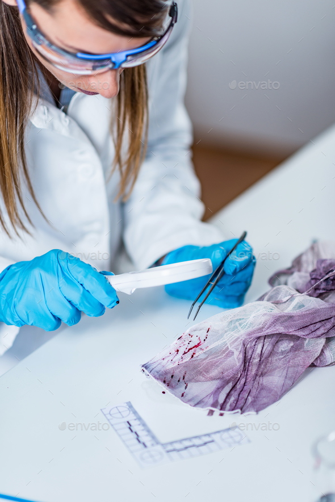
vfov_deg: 23.9
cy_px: 251
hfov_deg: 16.1
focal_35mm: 85
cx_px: 168
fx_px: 1185
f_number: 2
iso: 100
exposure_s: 1/200
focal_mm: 85
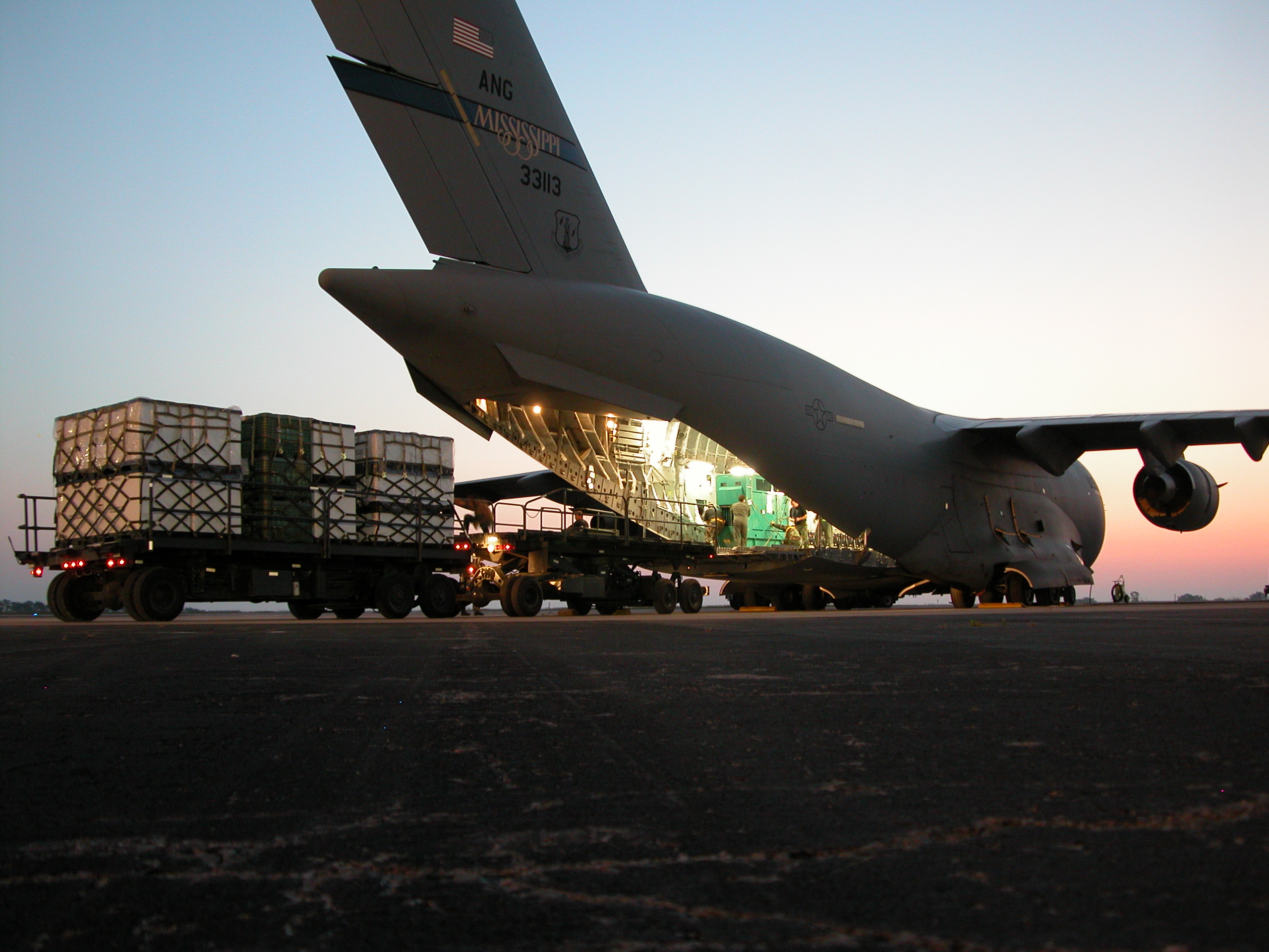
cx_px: 634
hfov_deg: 52.6
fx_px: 1283
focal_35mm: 35
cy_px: 476
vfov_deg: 40.7
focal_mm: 9.2
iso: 257
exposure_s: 1/4.1
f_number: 2.8
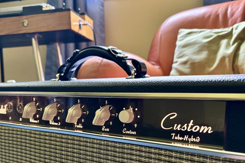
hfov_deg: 50.4
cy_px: 124
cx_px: 99
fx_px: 259
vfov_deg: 34.3
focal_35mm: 38
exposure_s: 1/30
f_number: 1.6
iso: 640
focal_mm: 5.96
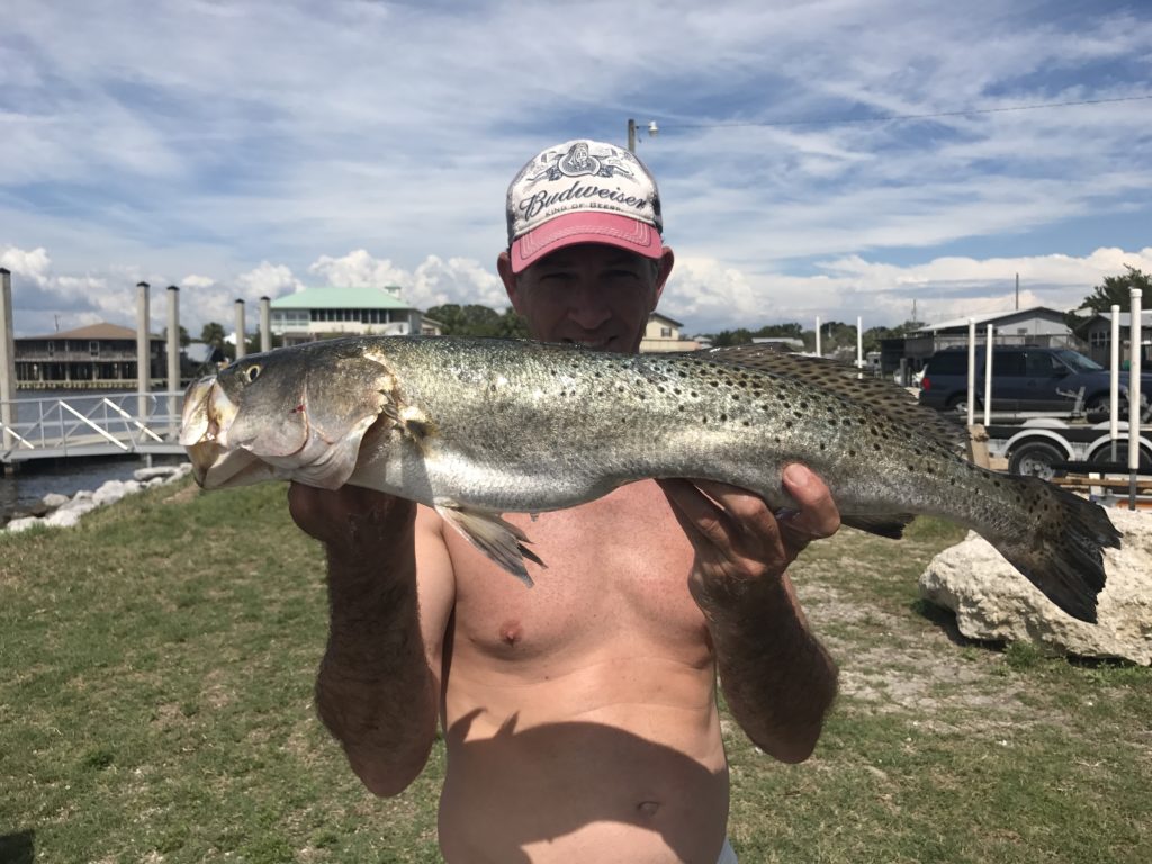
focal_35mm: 28
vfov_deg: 49.7
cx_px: 576
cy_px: 432
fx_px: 932
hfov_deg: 63.4
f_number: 1.8
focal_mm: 3.99
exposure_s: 1/4000
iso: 20
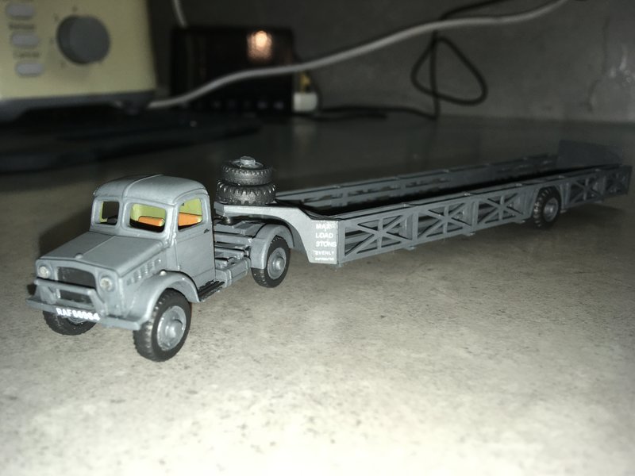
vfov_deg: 48.2
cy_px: 238
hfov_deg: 61.7
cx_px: 318
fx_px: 532
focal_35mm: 29
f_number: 2.2
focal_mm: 4.15
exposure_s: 1/147
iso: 25
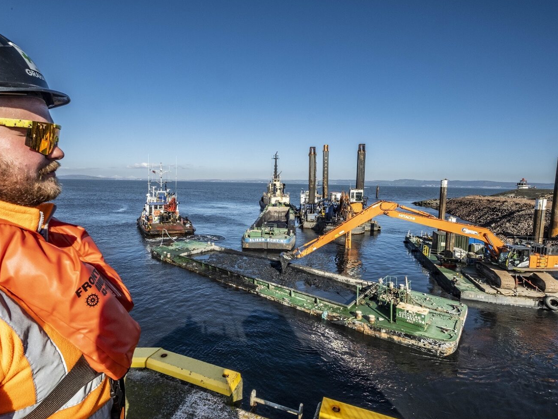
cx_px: 257
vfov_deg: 74.7
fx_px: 274
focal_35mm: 17
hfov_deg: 90.9
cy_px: 211
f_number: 13
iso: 400
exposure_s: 1/250
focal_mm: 10
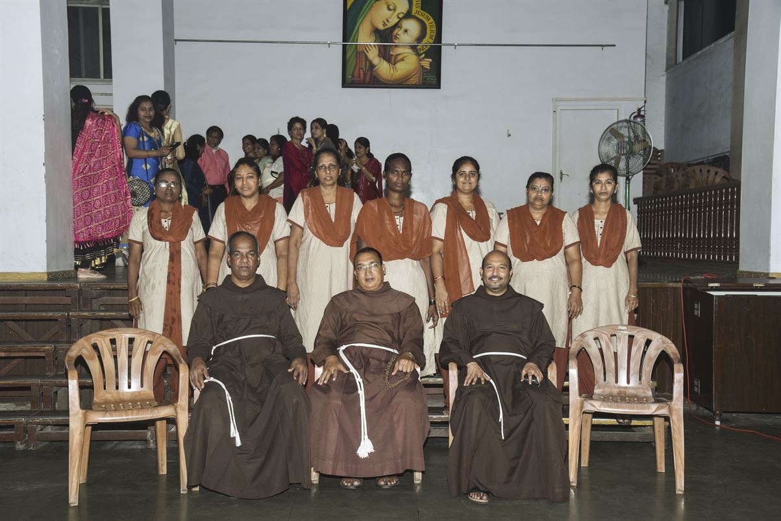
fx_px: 955
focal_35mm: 44
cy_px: 260
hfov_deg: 44.5
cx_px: 390
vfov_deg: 30.5
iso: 500
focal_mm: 44
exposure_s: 1/160
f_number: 9
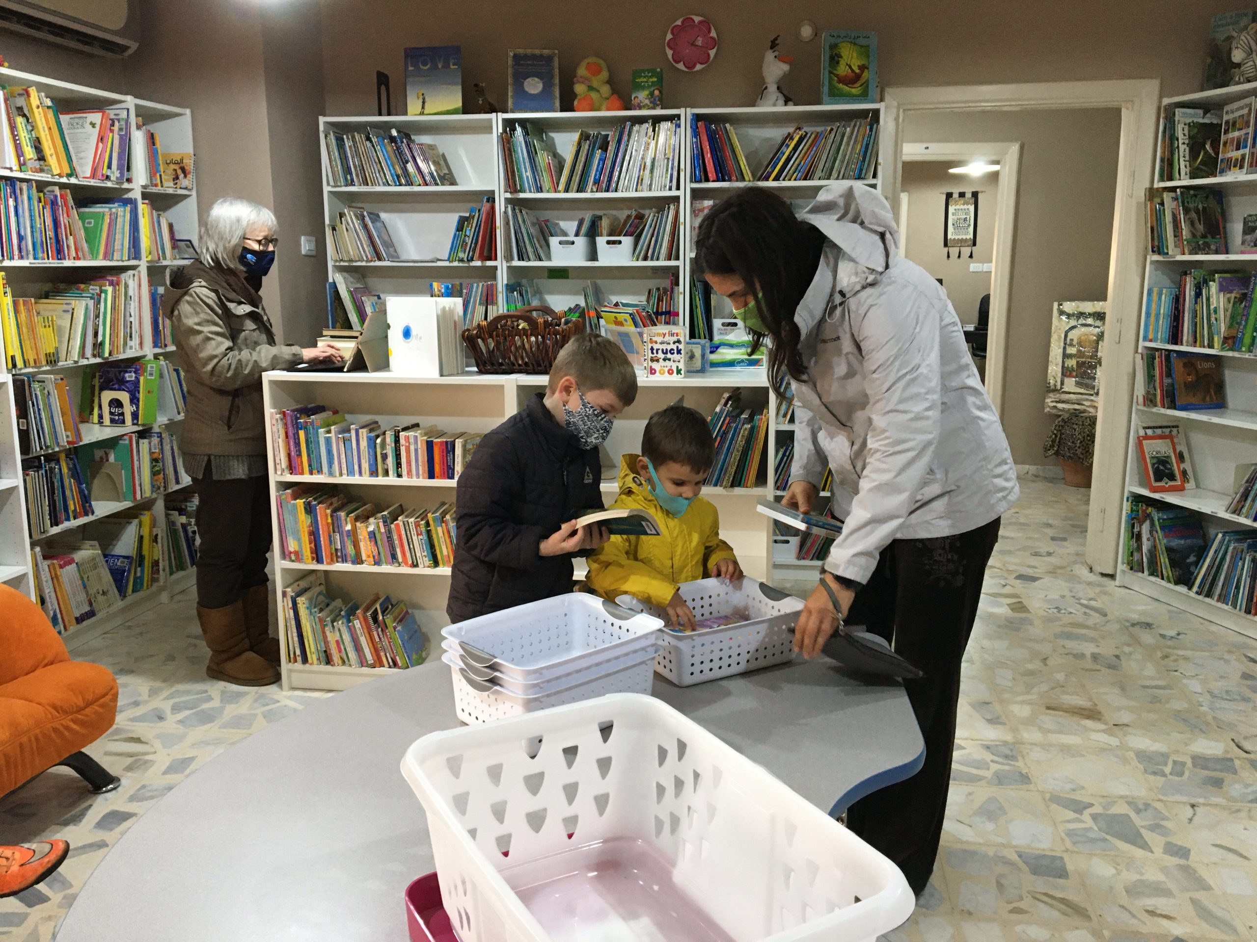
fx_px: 1053
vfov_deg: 48.2
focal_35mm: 29
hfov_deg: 61.7
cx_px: 628
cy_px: 471
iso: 160
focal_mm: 4.15
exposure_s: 1/33
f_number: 2.2
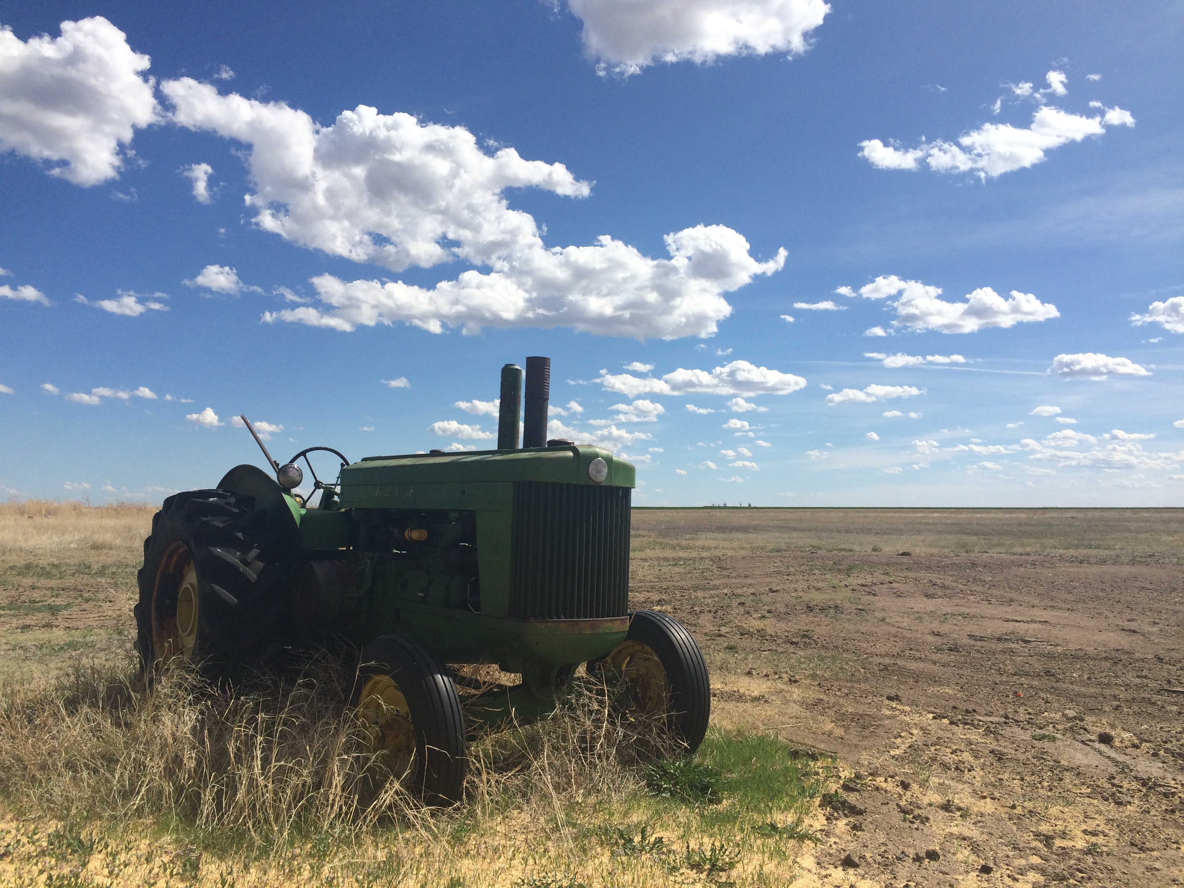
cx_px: 592
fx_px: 992
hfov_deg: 61.7
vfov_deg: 48.2
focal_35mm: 29
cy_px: 444
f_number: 2.2
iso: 32
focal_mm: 4.15
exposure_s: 1/4115
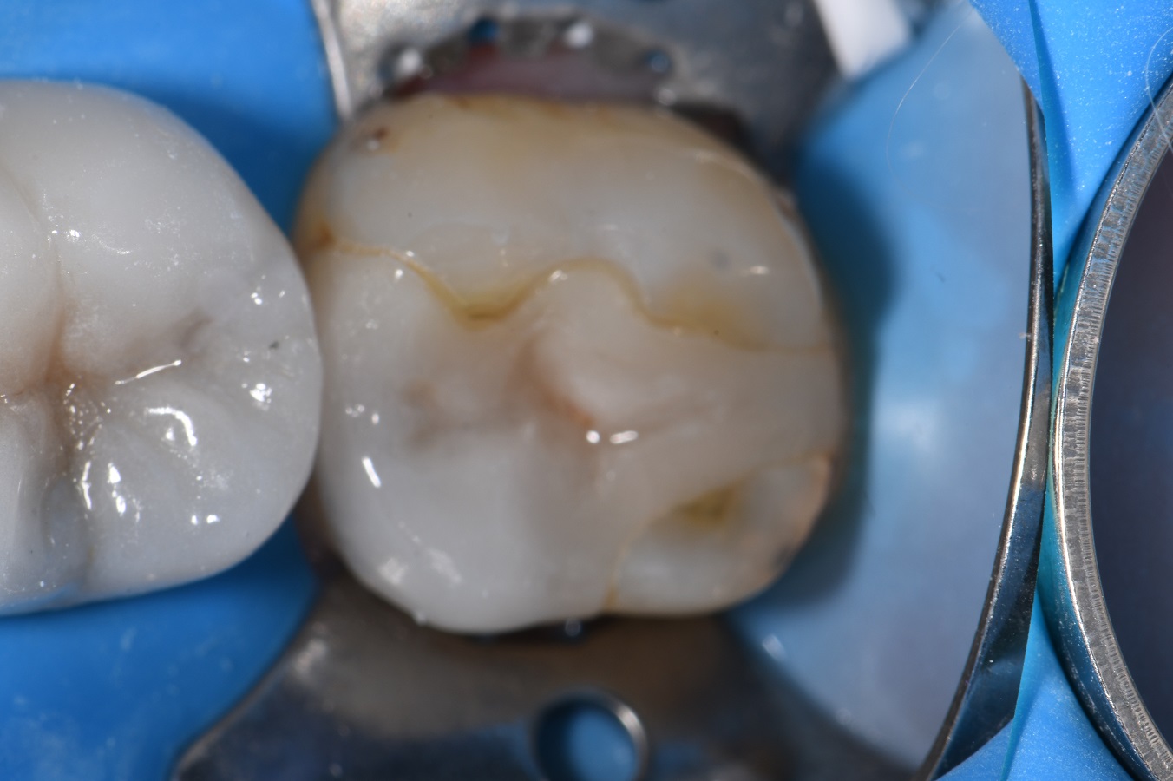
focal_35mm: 157
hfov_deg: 13.1
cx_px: 586
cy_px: 390
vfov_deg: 8.7
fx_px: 5113
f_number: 32
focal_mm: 105
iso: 200
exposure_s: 1/160
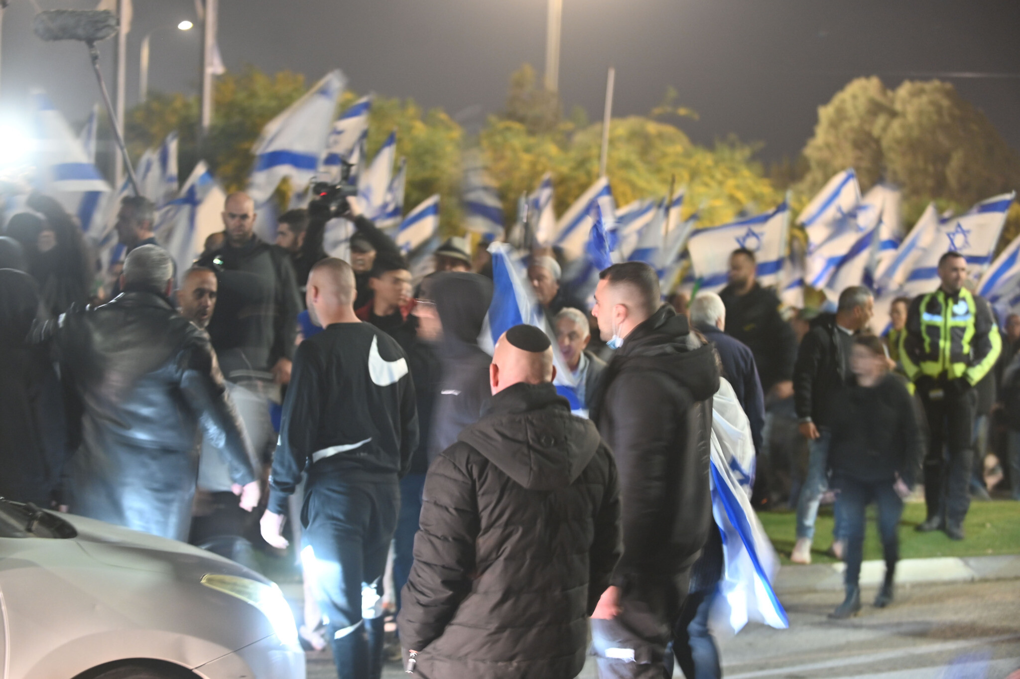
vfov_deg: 16.6
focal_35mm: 82
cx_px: 510
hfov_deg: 24.8
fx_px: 2322
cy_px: 340
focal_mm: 82
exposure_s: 1/8
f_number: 2.8
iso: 1250
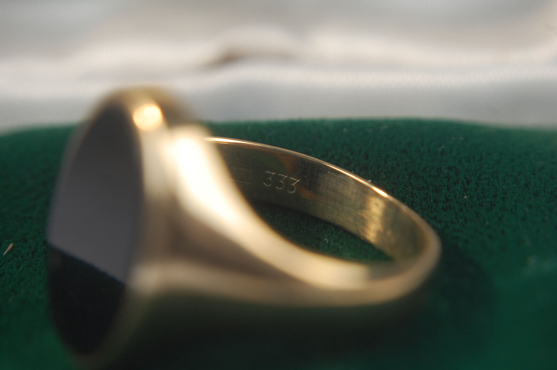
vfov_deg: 18.2
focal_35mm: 75
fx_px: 1159
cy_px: 185
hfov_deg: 27.0
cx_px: 278
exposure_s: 1/125
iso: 200
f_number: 6.3
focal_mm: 50
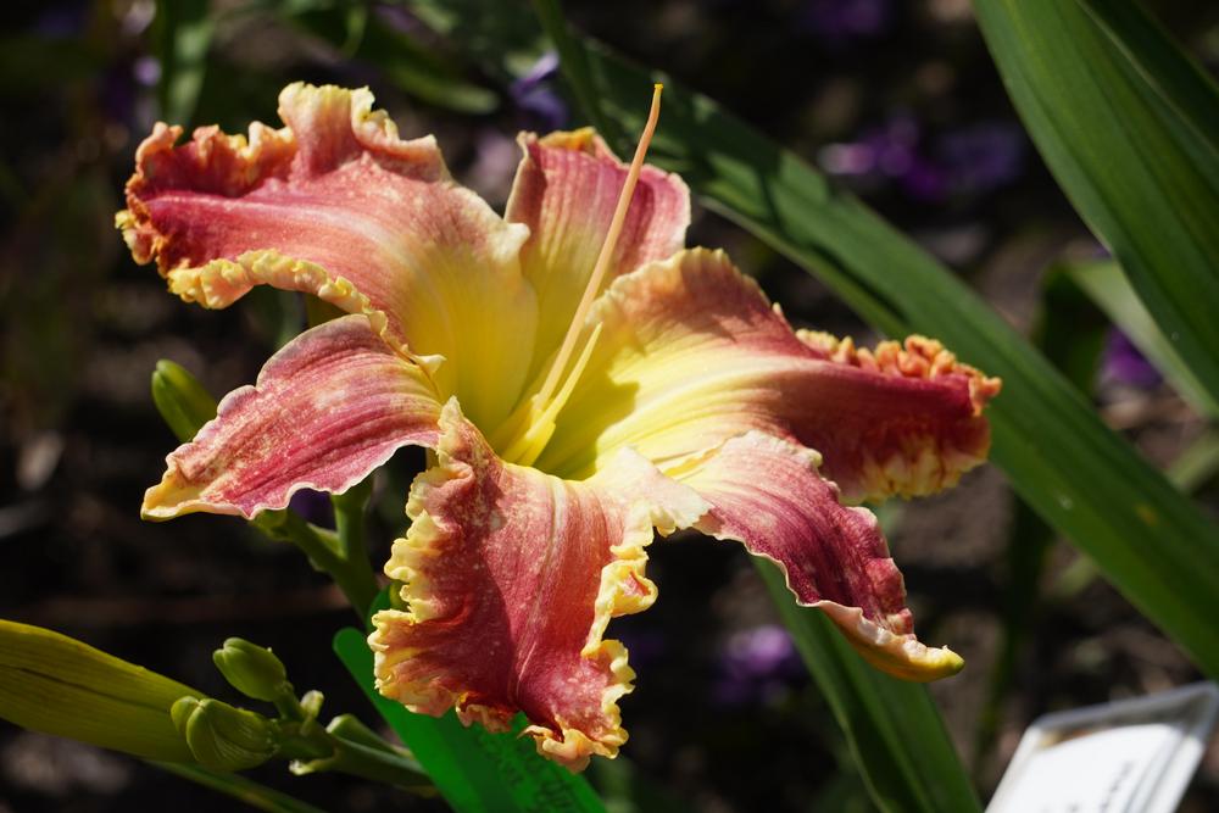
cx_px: 610
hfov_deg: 12.8
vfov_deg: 8.6
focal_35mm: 160
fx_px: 5435
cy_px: 406
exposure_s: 1/400
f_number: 8
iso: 100
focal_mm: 107
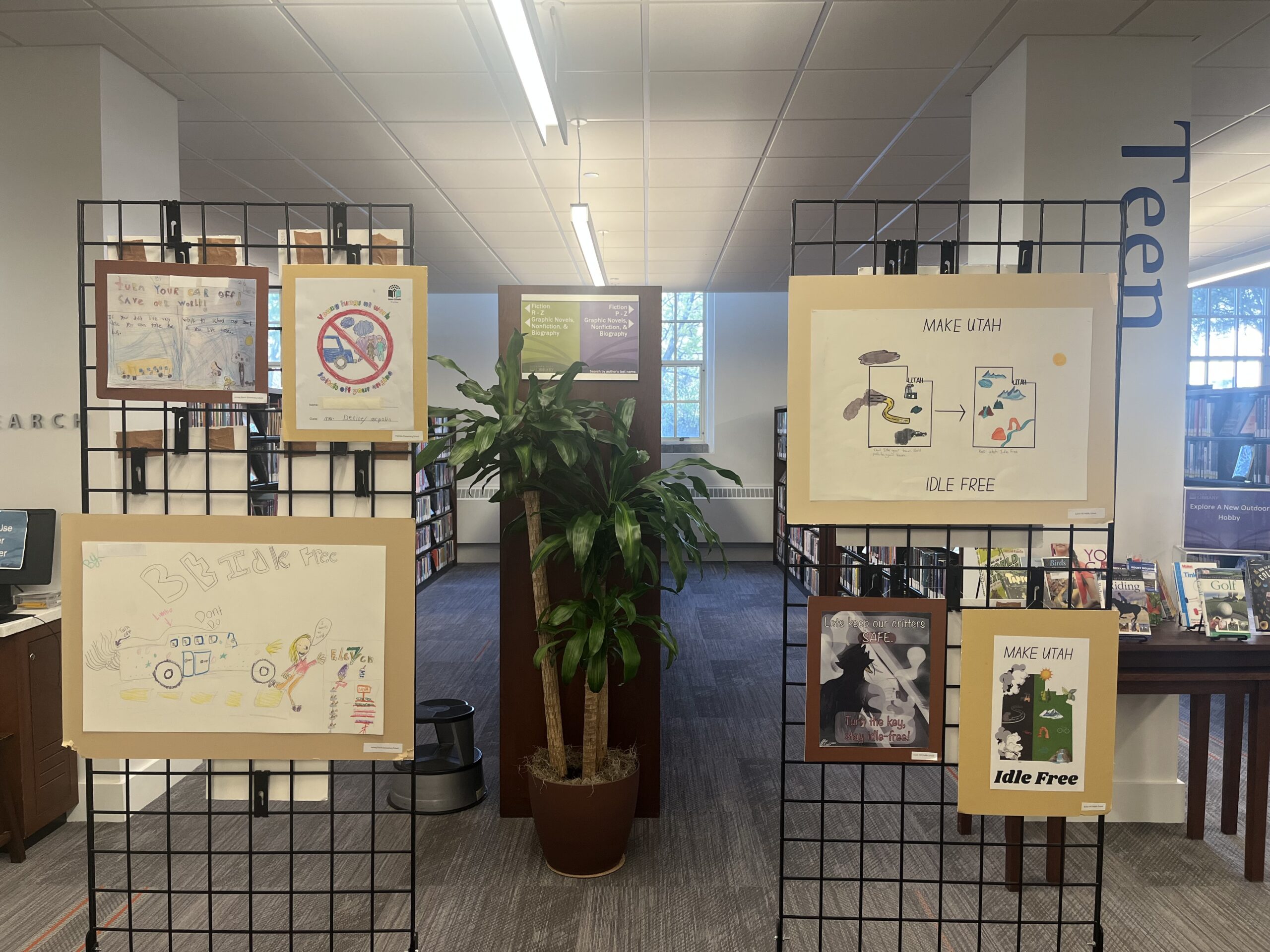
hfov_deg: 67.3
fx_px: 954
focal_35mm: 26
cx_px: 635
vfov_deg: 53.1
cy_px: 476
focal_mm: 5.1
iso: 125
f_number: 1.6
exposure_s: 1/120
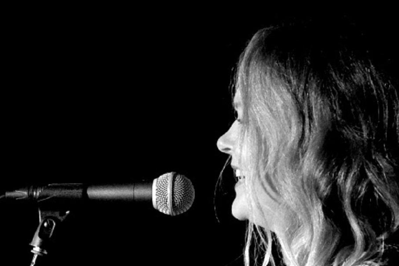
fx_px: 5517
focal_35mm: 498
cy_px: 205
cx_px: 175
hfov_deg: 4.1
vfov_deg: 2.8
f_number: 5.6
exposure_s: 1/2000
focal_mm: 300
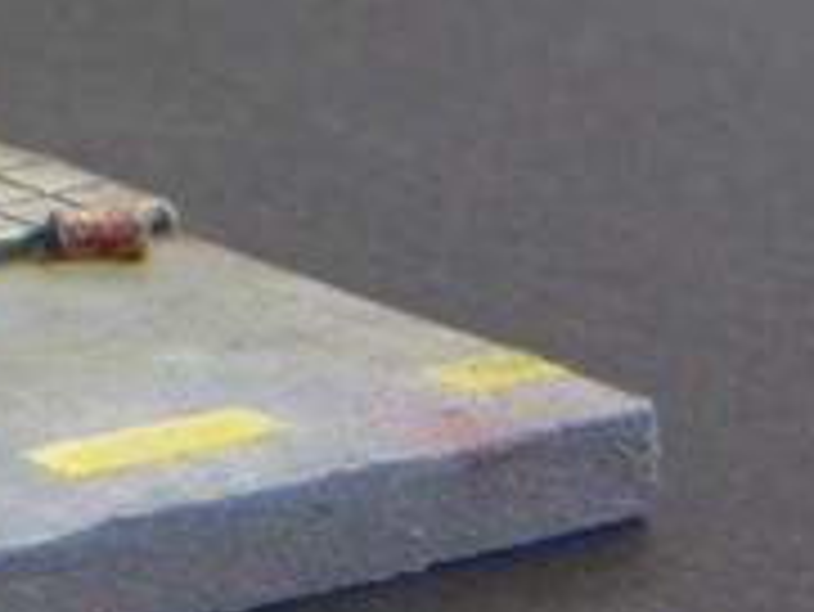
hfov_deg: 7.5
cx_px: -555
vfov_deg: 5.7
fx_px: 6047
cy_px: -428
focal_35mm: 257
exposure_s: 1/4
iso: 400
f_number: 3.3
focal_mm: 12.9
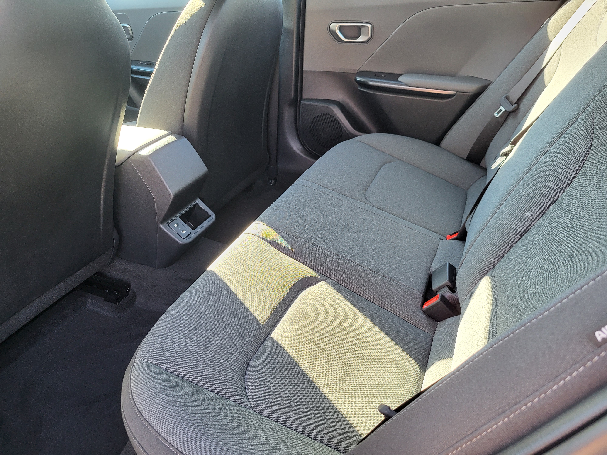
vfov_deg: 53.1
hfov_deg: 67.3
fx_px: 456
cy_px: 228
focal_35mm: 26
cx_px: 304
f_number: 1.8
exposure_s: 1/120
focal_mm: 5.4
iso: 200
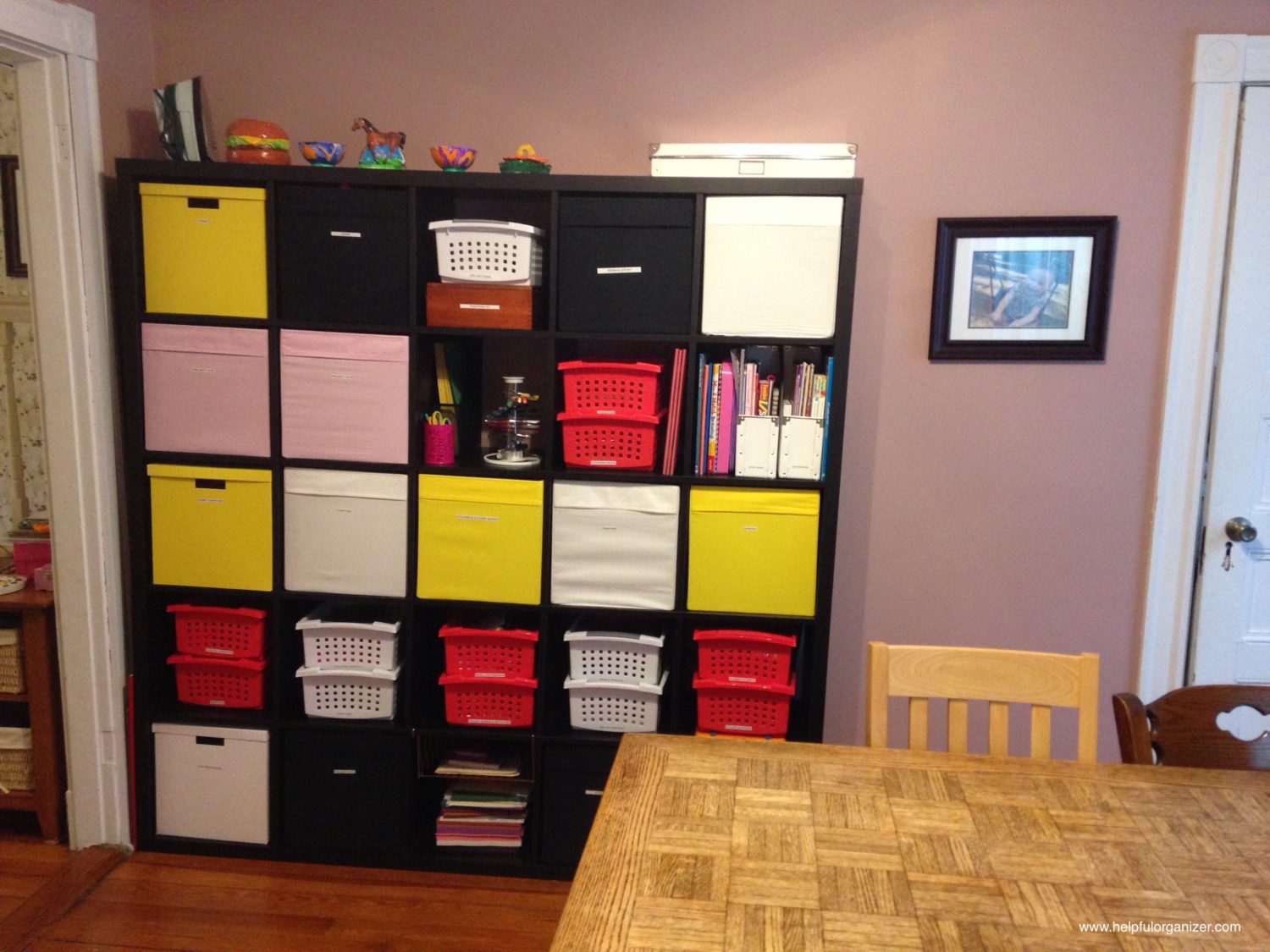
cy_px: 476
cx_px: 635
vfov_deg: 42.9
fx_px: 1211
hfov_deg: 55.4
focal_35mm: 33
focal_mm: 4.12
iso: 250
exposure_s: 1/20
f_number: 2.4
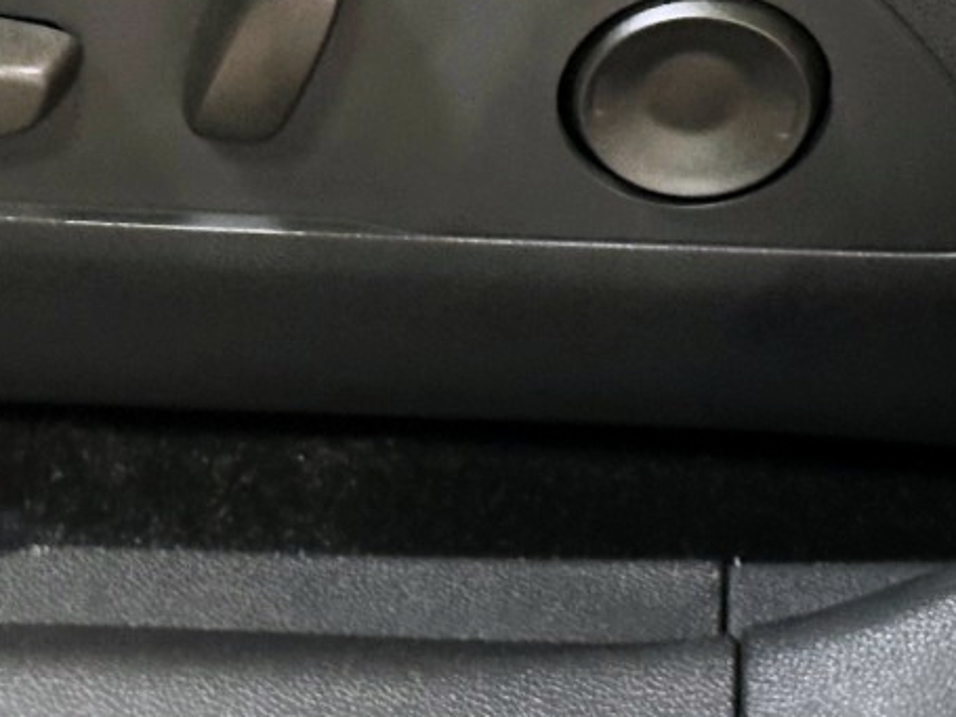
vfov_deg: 13.4
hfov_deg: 18.2
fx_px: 2982
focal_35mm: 108
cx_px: 458
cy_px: -63
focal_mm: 6.86
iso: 640
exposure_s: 1/24
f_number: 1.78
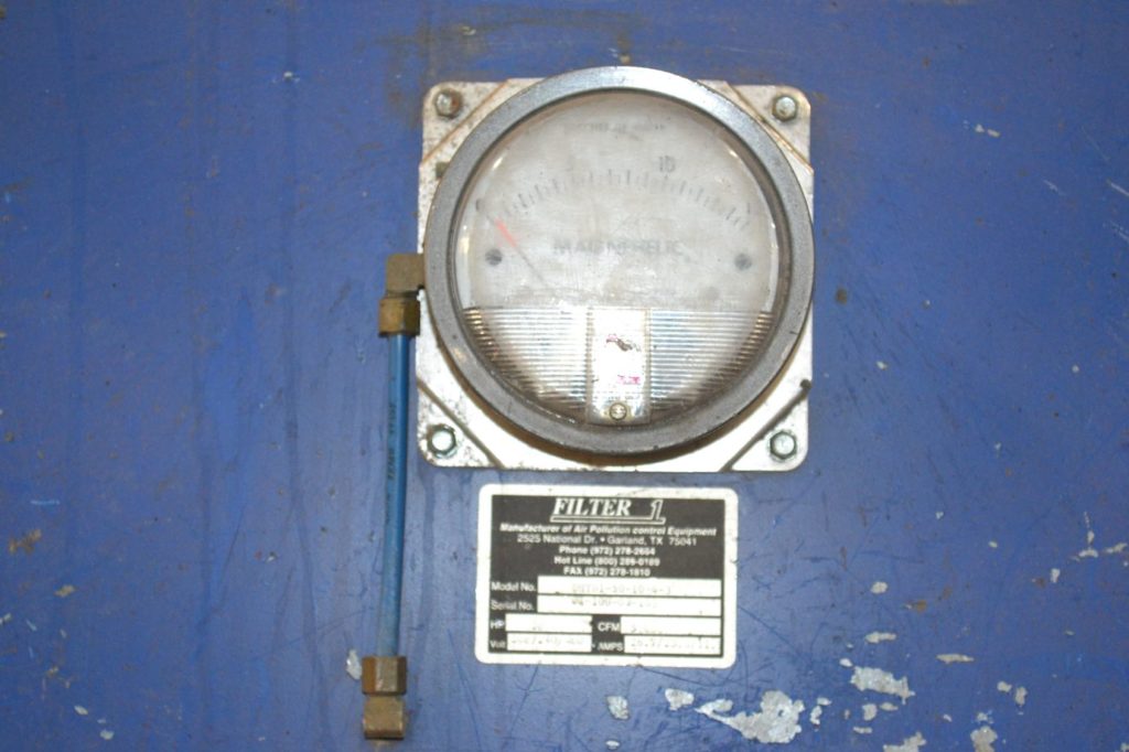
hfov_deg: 26.0
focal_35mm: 78
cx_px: 564
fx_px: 2445
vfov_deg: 17.5
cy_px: 376
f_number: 5.6
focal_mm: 52
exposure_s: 1/60
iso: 1400
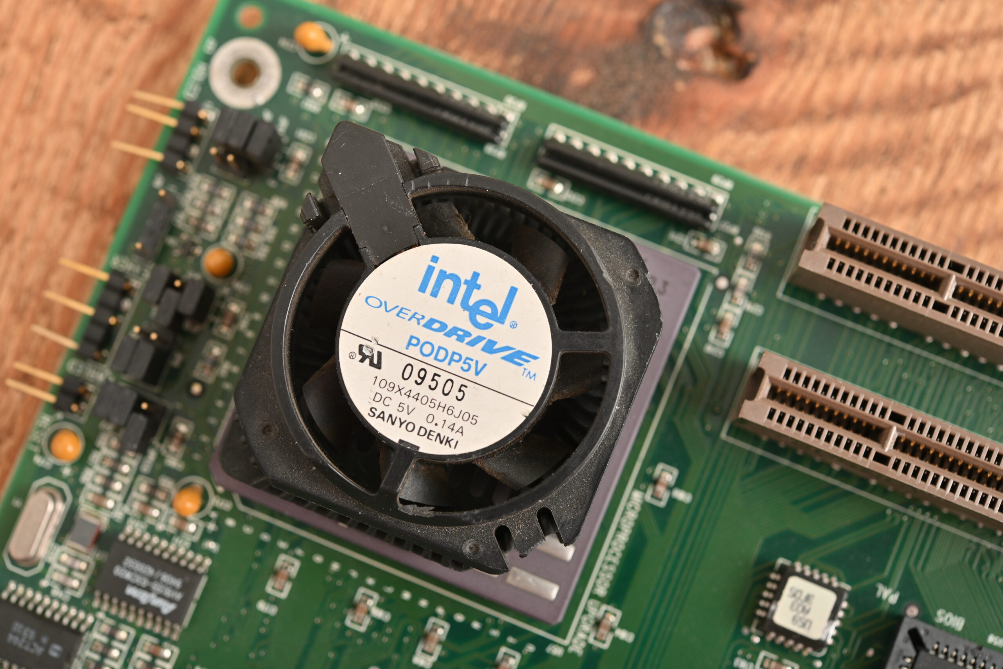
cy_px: 334
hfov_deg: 33.4
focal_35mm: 60
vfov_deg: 22.6
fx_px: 1672
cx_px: 502
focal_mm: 60
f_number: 8
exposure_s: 1/200
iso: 100
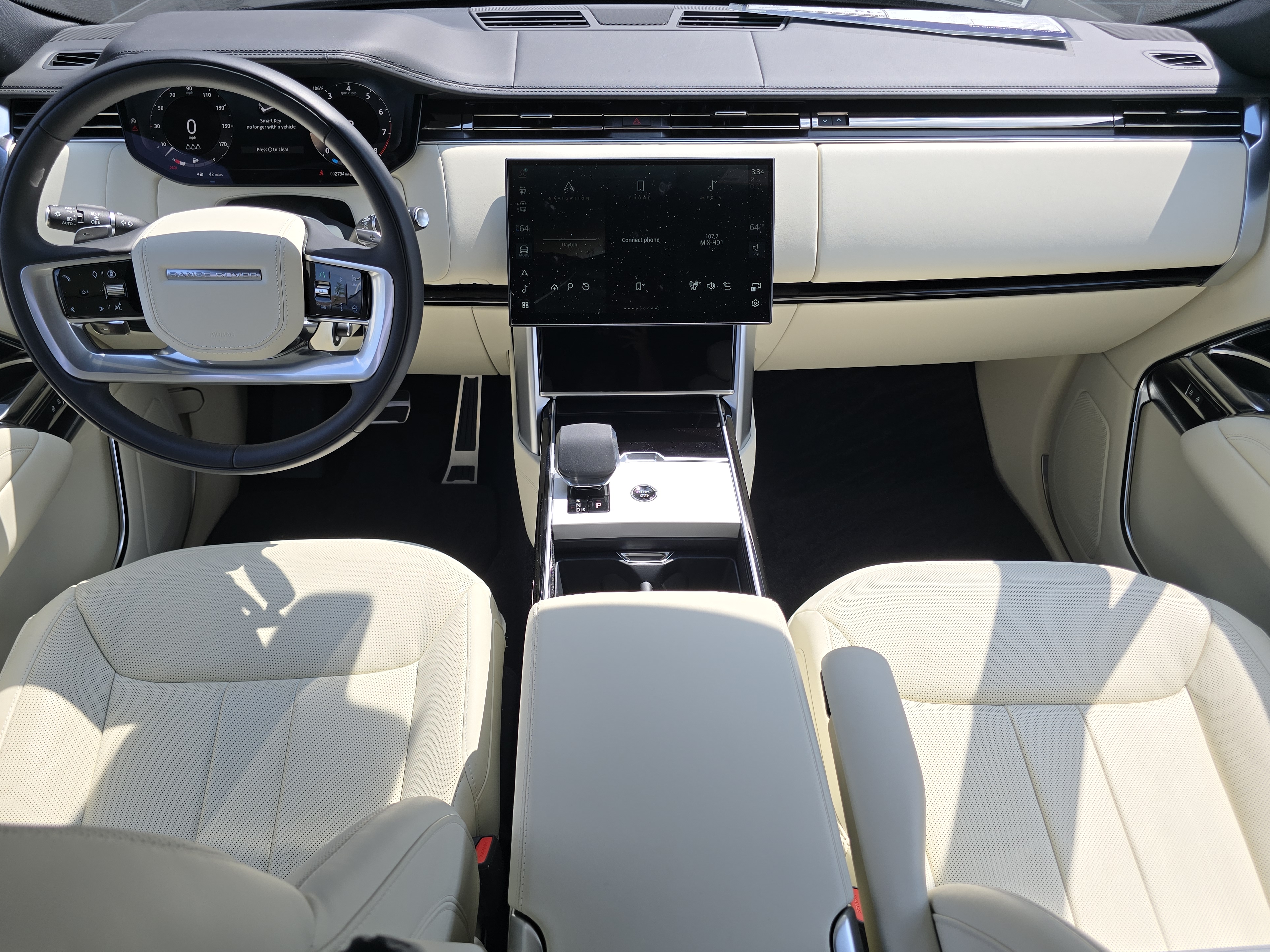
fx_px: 881
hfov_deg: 71.6
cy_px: 471
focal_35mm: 24
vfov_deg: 56.8
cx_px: 608
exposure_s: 1/431
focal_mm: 6.3
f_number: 1.7
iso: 12
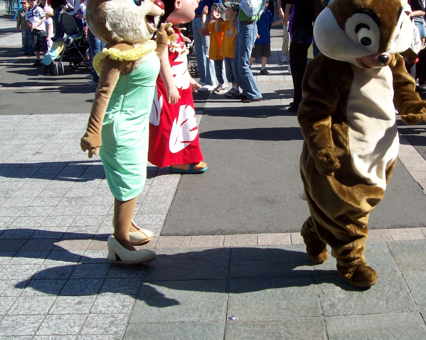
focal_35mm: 54
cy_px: 104
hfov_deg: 34.4
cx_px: 292
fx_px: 681
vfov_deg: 27.9
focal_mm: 6
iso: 80
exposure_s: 1/420
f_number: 4.8
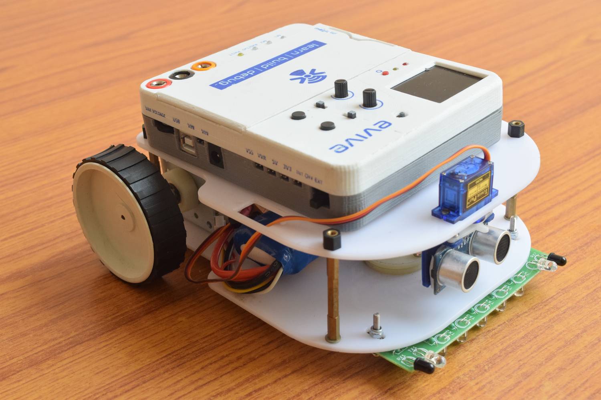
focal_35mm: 57
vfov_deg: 23.8
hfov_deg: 35.1
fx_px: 952
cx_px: 300
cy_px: 200
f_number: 9
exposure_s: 1/50
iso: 1250
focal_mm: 38
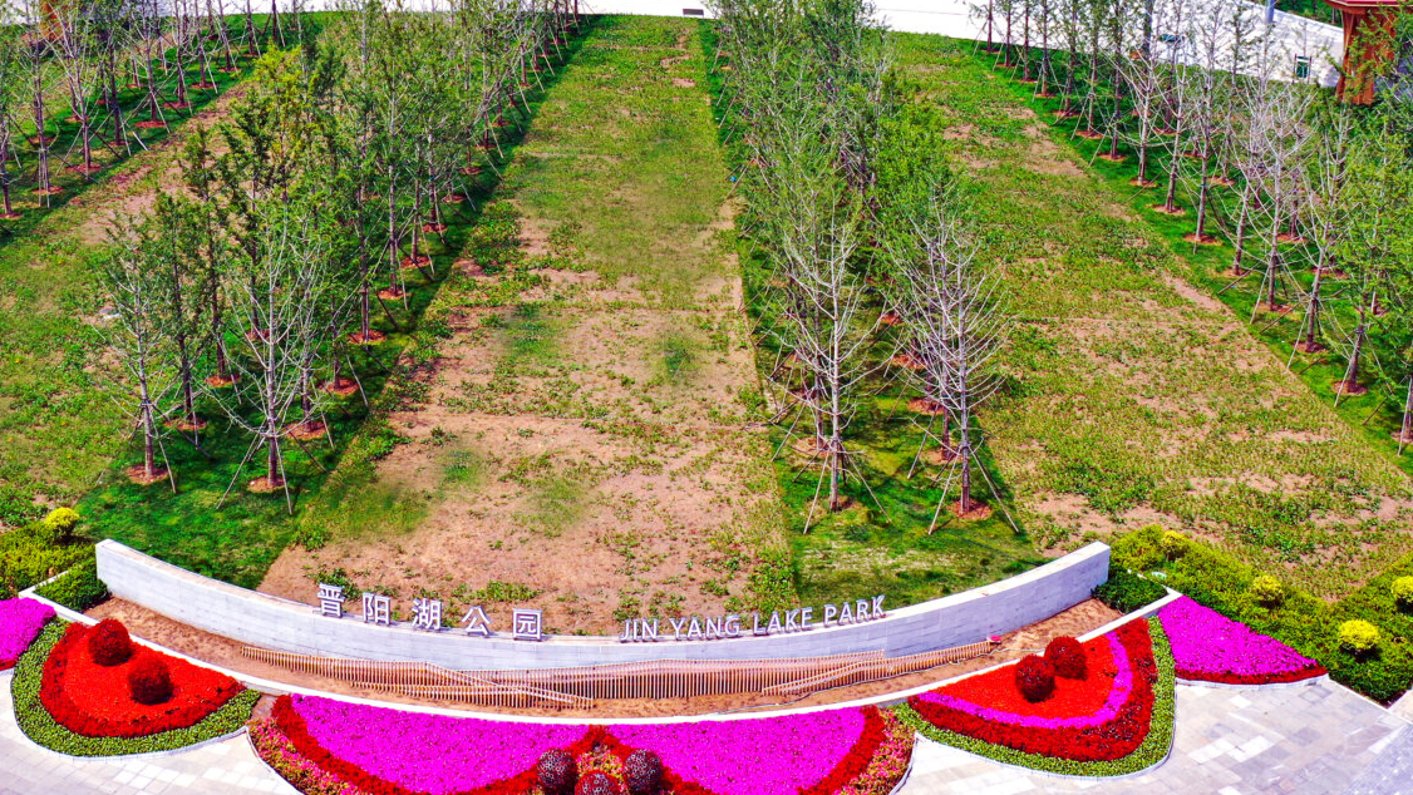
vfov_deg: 23.5
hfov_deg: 41.3
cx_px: 627
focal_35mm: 50
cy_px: 115
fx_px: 1874
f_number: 5.6
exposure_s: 1/320
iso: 100
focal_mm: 10.26
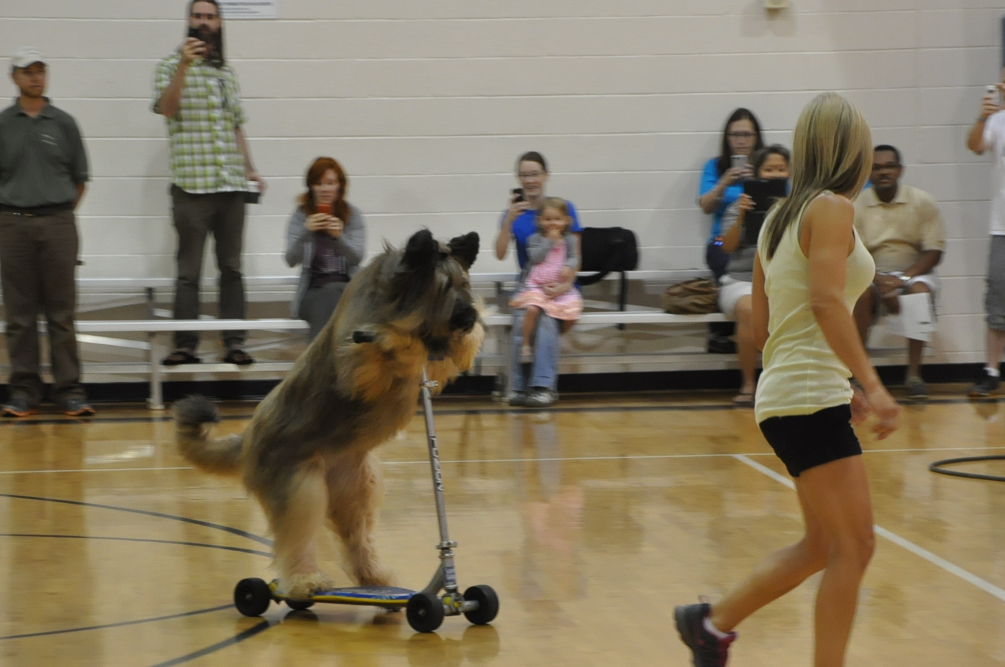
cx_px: 610
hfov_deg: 13.0
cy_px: 464
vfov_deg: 8.6
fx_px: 4424
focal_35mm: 159
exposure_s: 1/80
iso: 1250
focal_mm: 75
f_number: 5.3
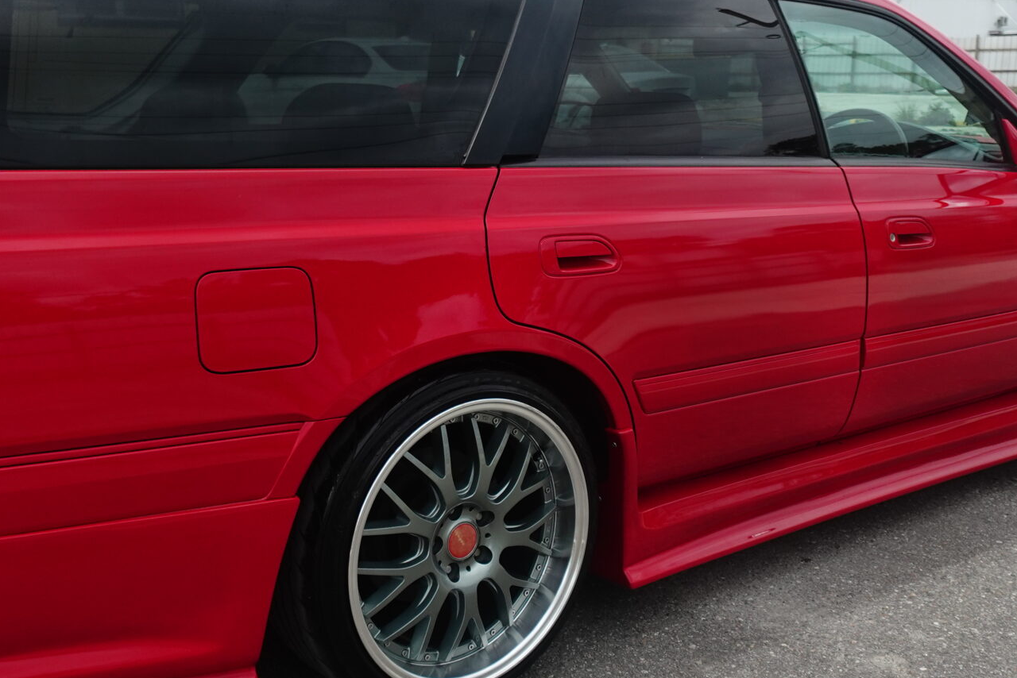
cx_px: 427
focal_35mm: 40
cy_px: 351
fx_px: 1130
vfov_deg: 33.4
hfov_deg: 48.3
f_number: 2
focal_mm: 7.6
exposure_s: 1/3200
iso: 125
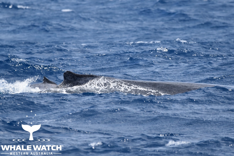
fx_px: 4873
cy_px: 78
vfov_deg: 1.8
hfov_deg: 2.8
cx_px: 117
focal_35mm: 750
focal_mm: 500
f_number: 6.3
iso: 400
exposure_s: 1/1600
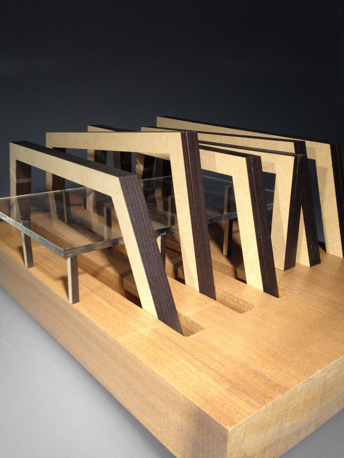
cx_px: 172
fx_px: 464
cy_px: 229
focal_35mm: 35
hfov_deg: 40.7
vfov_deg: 52.6
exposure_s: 1/100
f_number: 2.4
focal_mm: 4.28
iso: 100
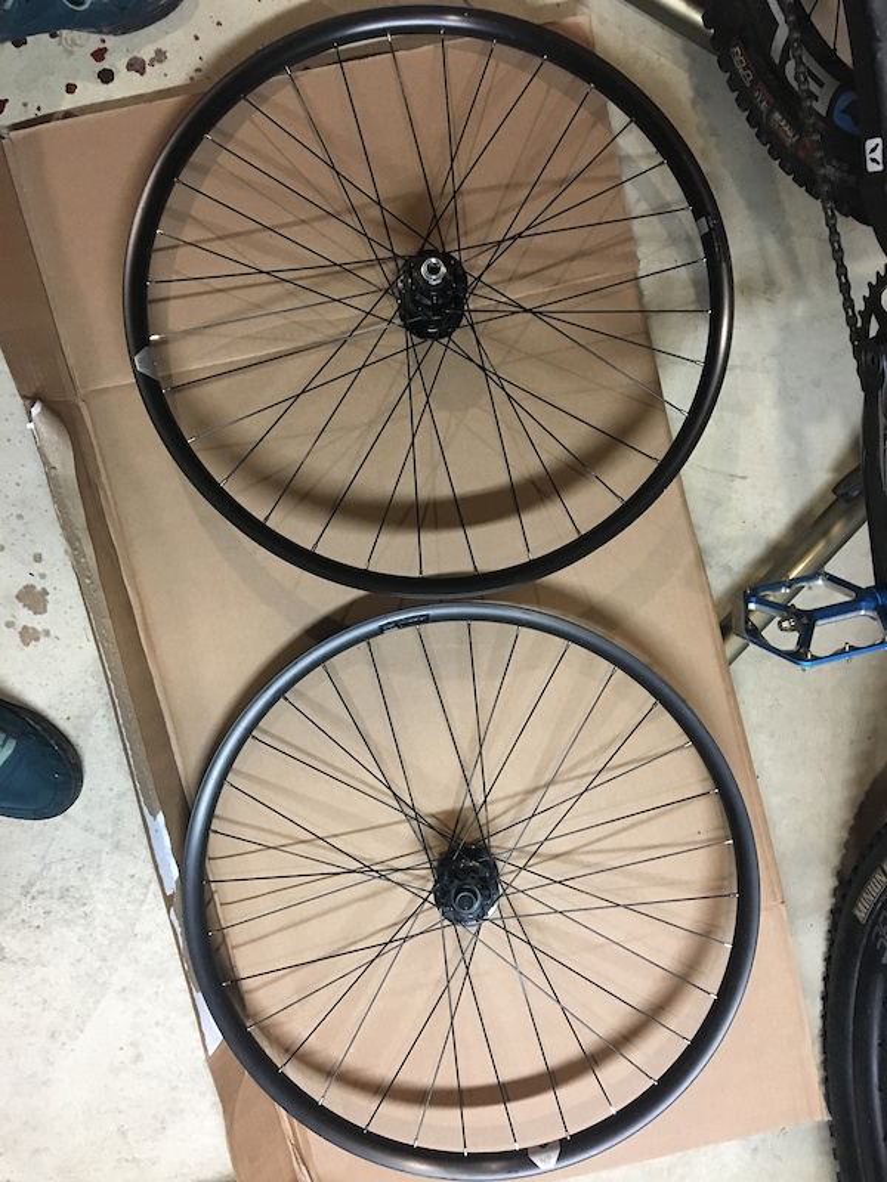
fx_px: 991
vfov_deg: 61.7
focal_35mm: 29
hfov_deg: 48.2
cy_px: 591
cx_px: 444
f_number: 2.2
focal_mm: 4.15
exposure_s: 1/24
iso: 200
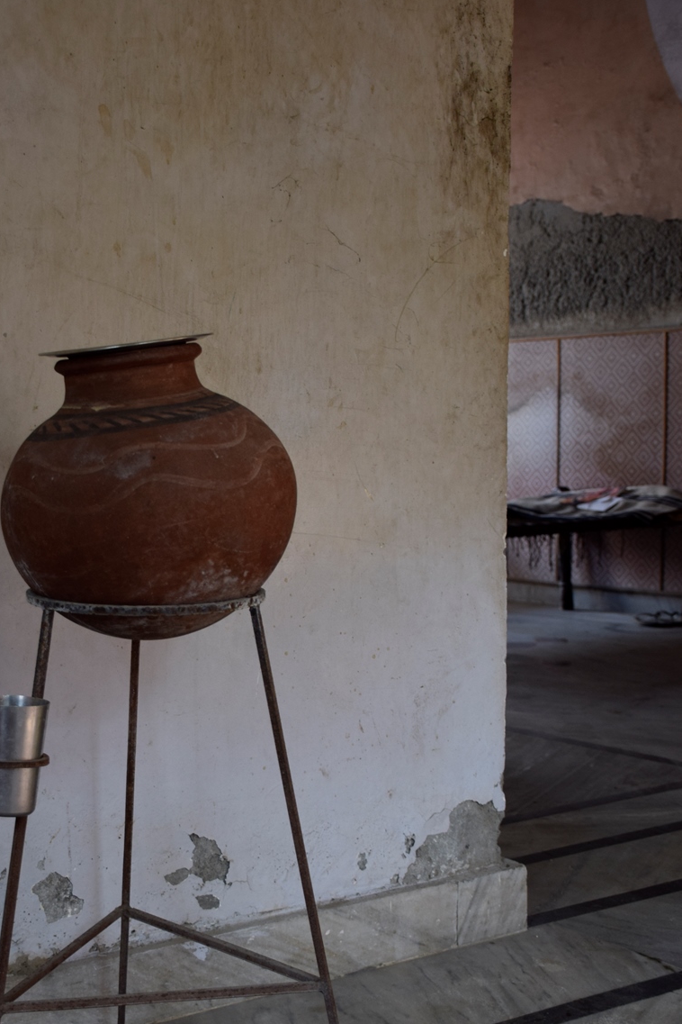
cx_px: 200
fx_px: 1640
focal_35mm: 58
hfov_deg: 23.3
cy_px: 608
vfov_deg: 34.5
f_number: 4
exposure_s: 1/60
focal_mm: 27
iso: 400
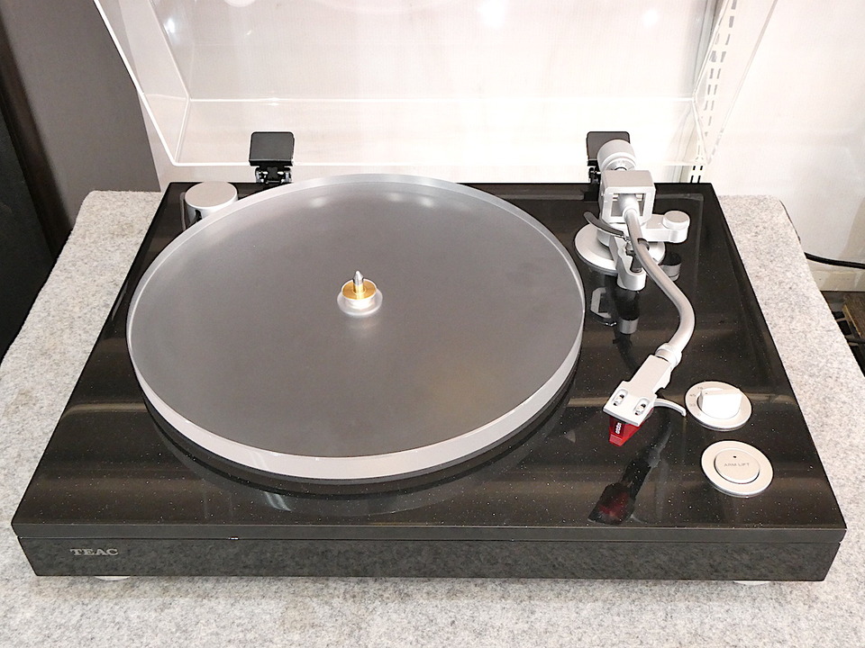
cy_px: 324
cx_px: 432
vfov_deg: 40.7
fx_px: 875
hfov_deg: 52.6
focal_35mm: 35
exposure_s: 1/8
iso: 400
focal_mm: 6.3
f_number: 8
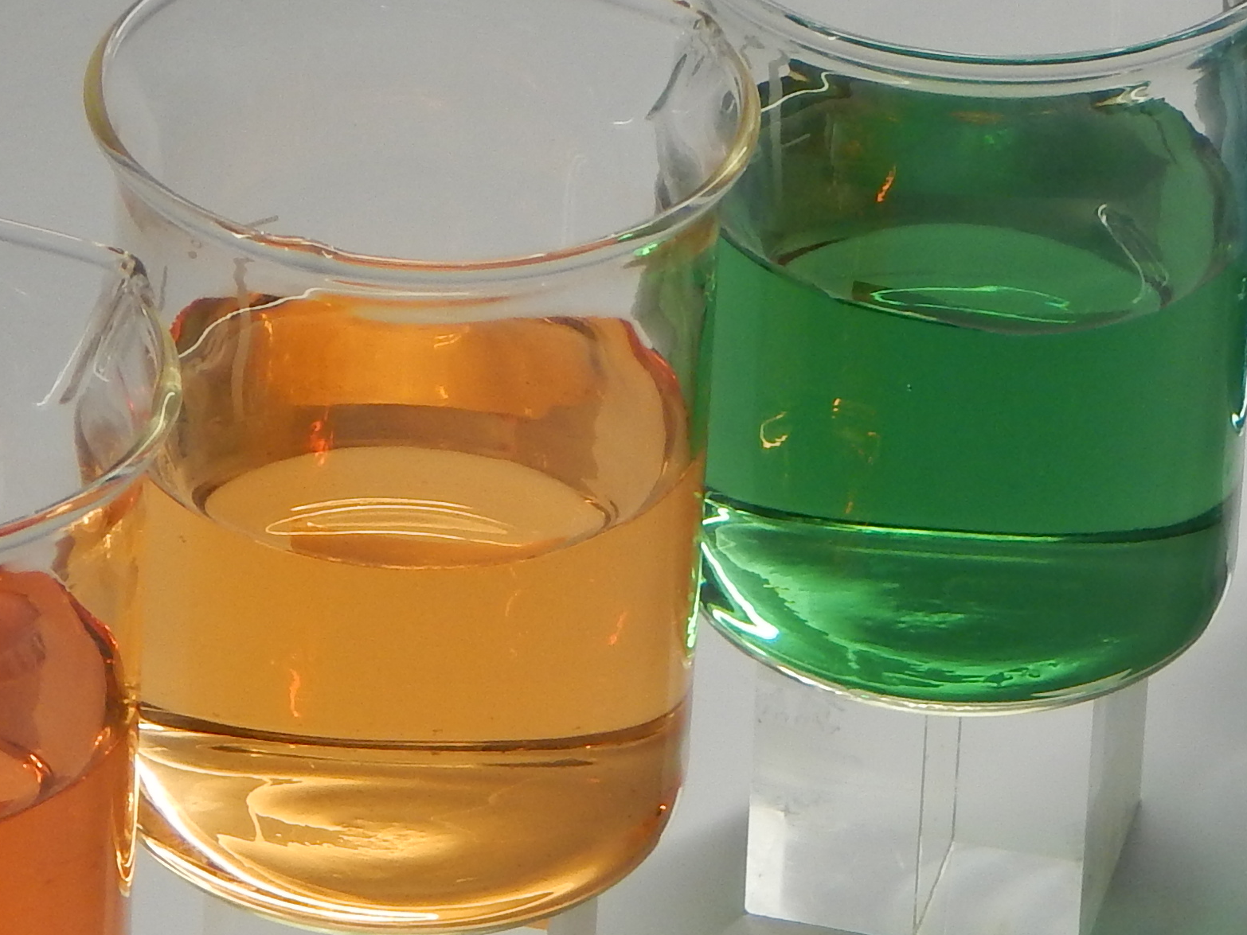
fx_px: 11025
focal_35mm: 306
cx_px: 803
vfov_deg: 4.9
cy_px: 692
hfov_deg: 6.5
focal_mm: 18.7
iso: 125
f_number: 4.5
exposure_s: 1/30
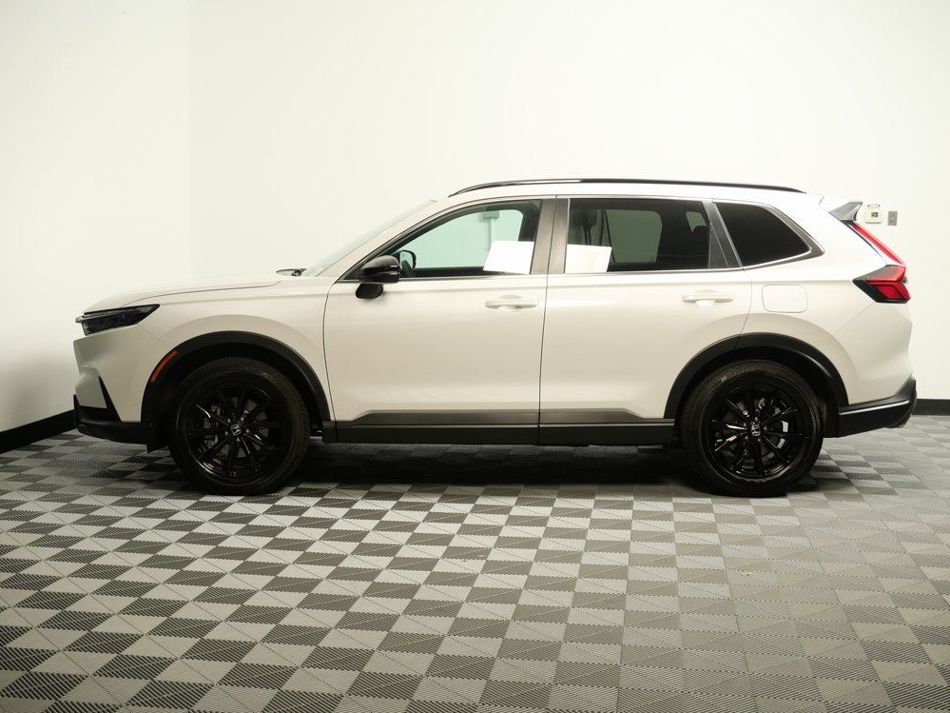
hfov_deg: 45.8
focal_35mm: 41
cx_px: 475
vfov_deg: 35.1
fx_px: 1125
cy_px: 355
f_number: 5.6
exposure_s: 1/200
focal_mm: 20
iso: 250
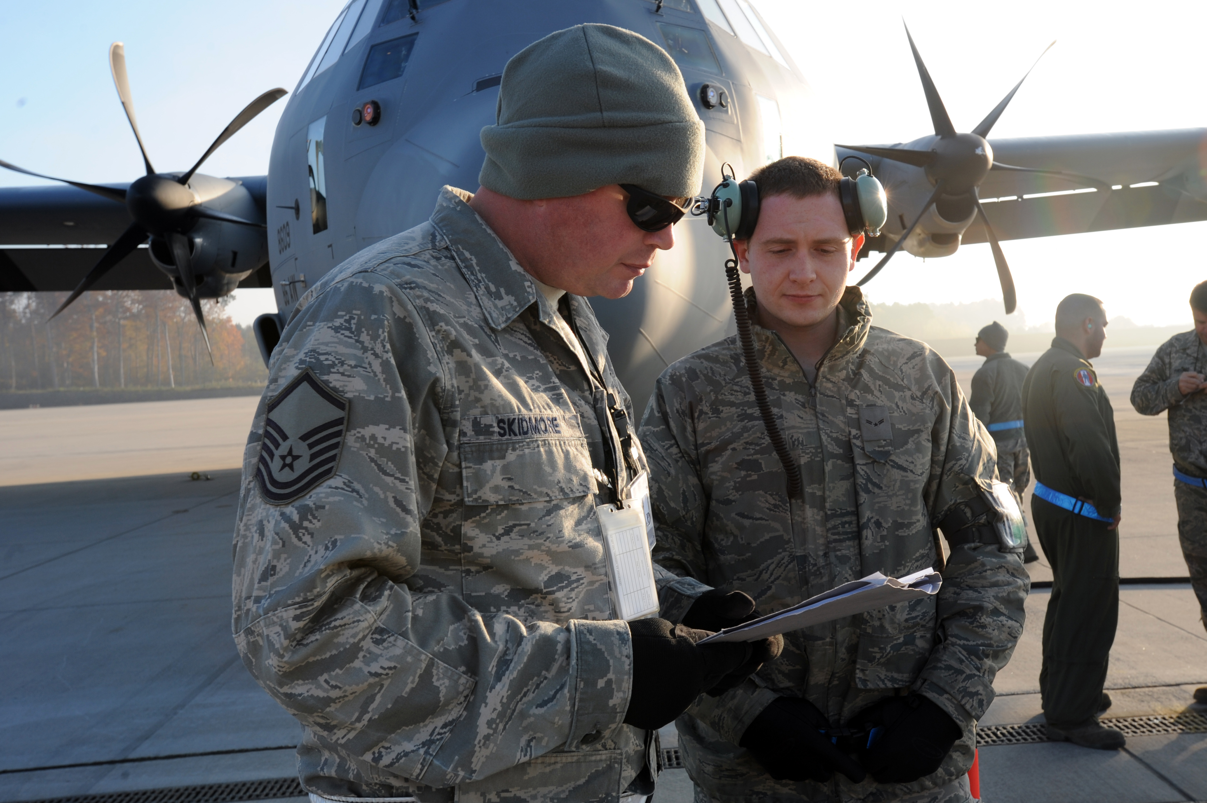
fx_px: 1173
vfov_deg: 37.8
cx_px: 604
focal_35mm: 35
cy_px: 402
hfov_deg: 54.5
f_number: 11
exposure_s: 1/100
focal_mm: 35
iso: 200
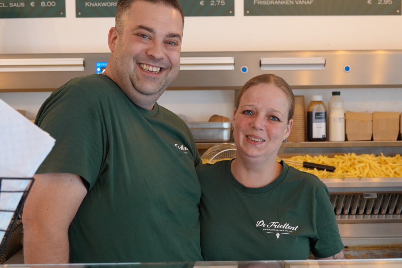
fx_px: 703
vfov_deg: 21.6
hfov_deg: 31.9
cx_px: 201
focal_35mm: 63
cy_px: 134
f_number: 3.5
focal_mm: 23.09
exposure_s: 1/50
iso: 800
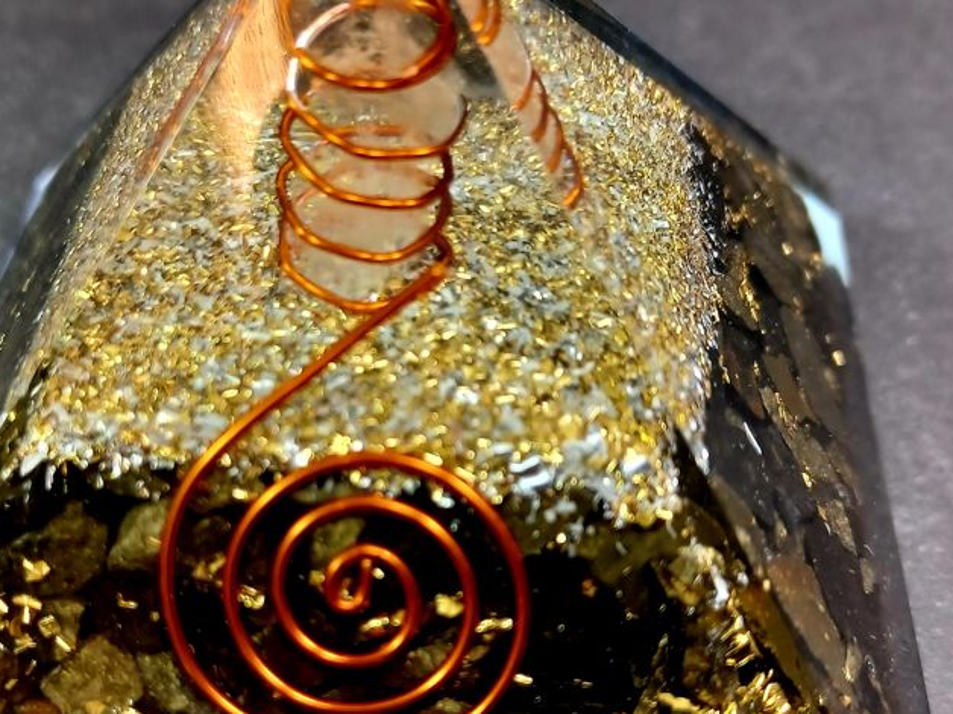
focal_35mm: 47
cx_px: 412
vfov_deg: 30.8
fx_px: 1294
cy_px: 429
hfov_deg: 40.4
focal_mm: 4.6
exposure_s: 1/50
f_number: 1.8
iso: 160
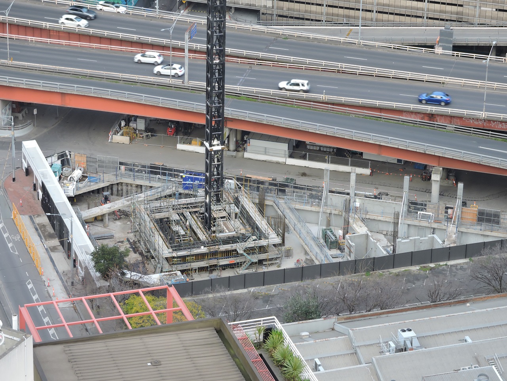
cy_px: 190
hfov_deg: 14.6
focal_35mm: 135
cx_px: 254
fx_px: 1977
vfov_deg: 11.0
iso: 180
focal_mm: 24.2
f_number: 5
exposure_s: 1/60
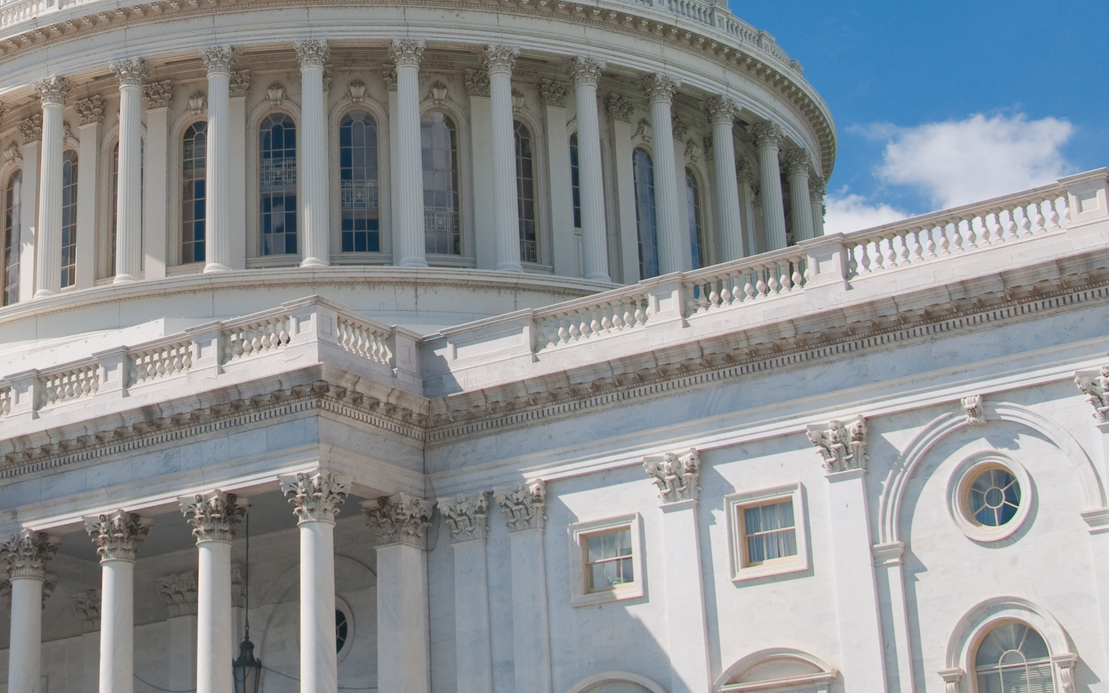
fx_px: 2811
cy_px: -29
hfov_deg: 22.0
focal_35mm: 93
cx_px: 222
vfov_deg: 13.8
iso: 200
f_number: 5.6
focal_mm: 26
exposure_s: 1/250
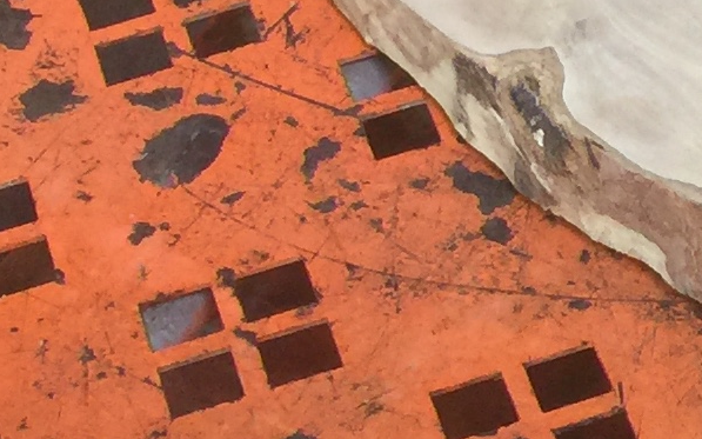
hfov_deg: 11.9
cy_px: 215
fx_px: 3214
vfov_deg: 7.8
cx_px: 1070
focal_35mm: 168
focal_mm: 4.15
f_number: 2.2
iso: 40
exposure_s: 1/15
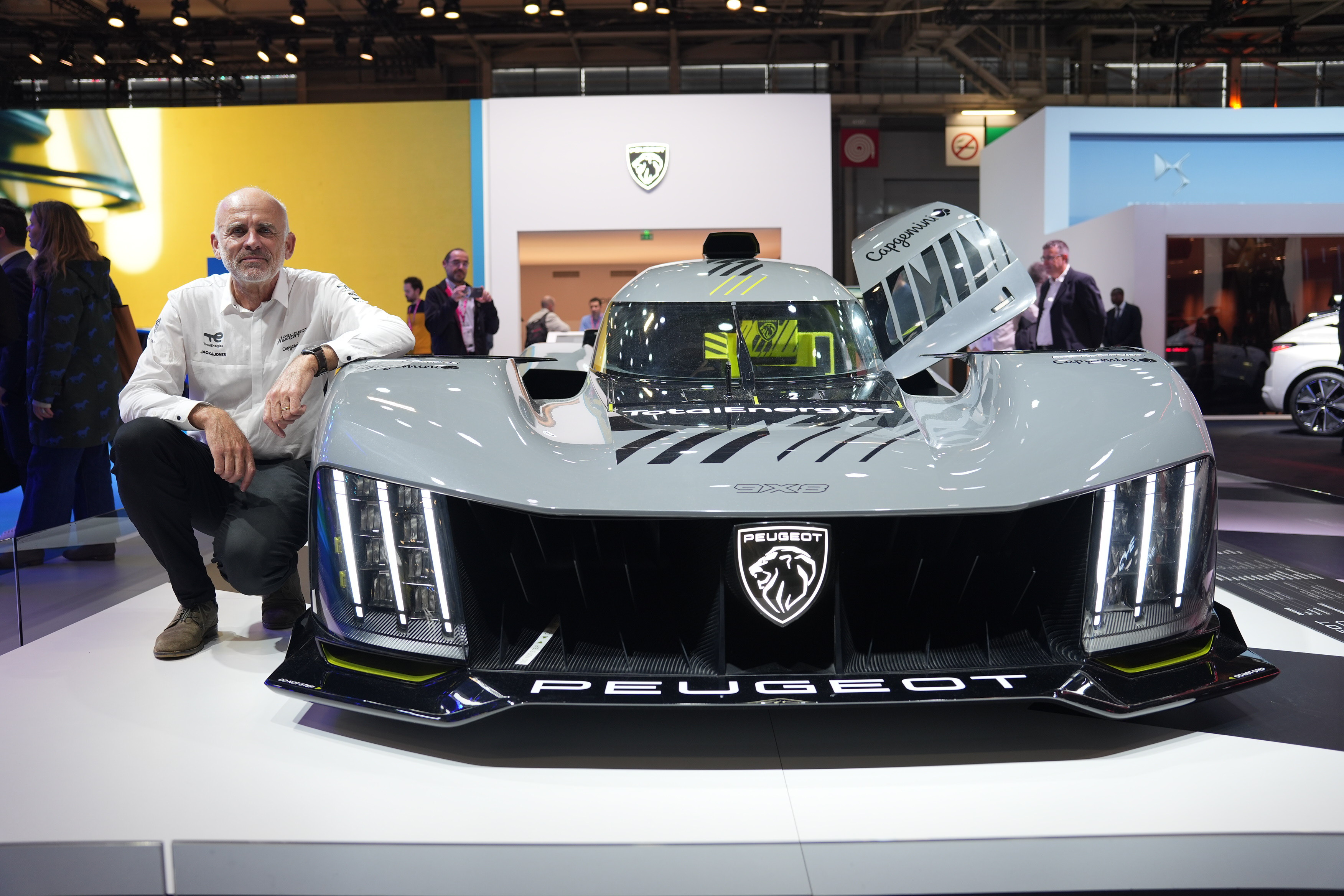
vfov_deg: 41.5
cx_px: 672
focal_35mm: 32
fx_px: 1183
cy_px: 448
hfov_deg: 59.2
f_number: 3.5
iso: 400
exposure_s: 1/100
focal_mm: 31.7
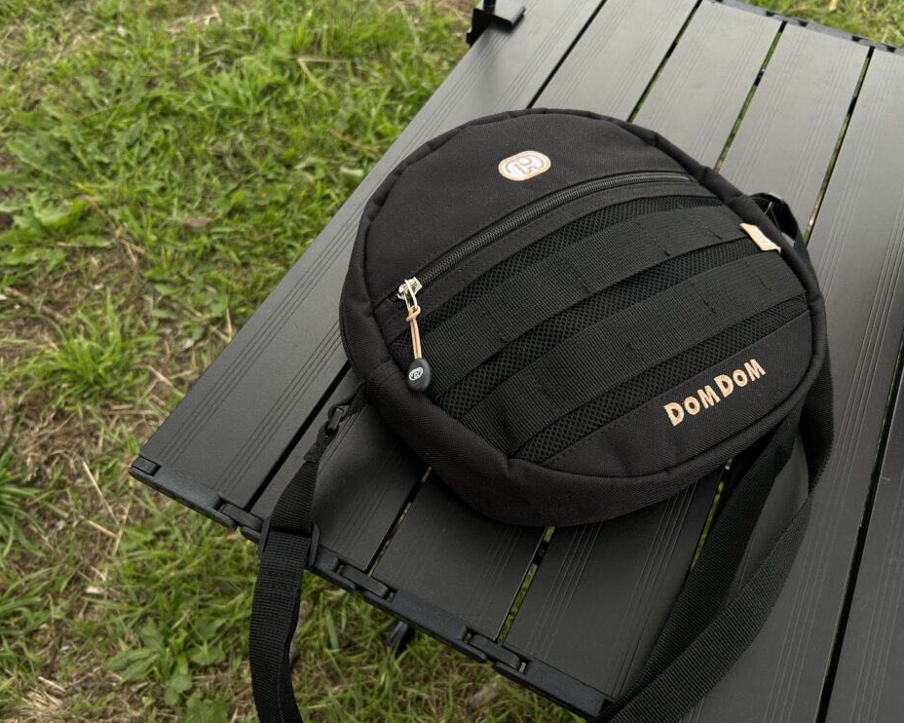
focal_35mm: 28
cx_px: 456
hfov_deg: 62.2
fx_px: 749
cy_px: 362
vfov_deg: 51.5
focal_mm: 5.7
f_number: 1.5
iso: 64
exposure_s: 1/121
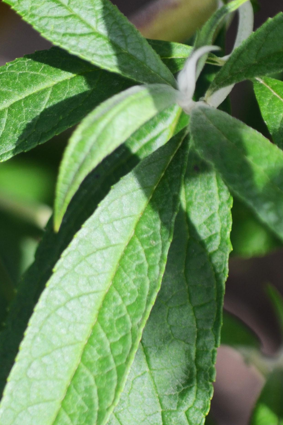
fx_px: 8737
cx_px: 131
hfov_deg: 1.9
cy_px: 289
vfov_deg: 2.8
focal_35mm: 741
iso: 100
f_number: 5.6
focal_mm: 200
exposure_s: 1/160
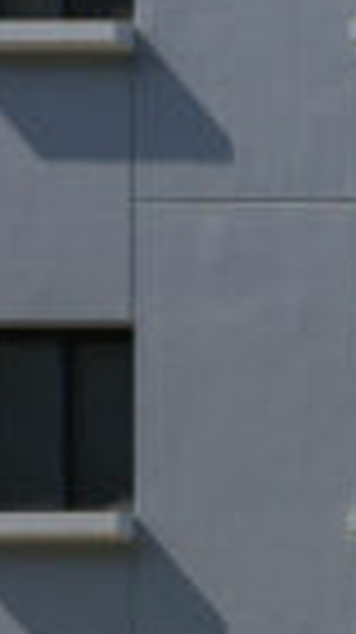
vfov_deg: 11.9
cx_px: 3118
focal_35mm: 160
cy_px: 1304
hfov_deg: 3.5
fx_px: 2693
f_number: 8
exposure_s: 1/320
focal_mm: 14
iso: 90
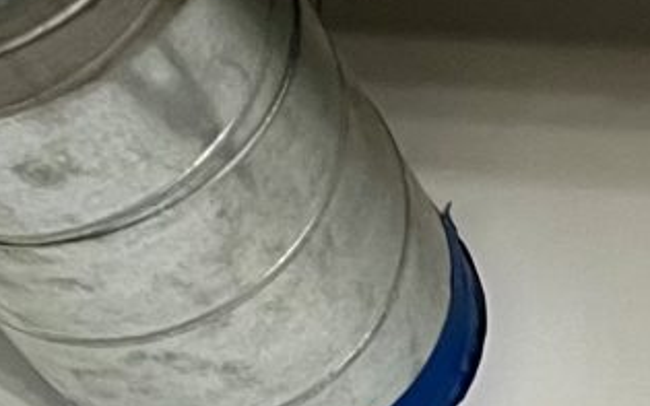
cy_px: 1288
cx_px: 1742
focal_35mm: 168
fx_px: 2977
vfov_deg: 6.9
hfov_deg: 10.2
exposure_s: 1/60
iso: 125
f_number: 1.5
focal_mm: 5.7
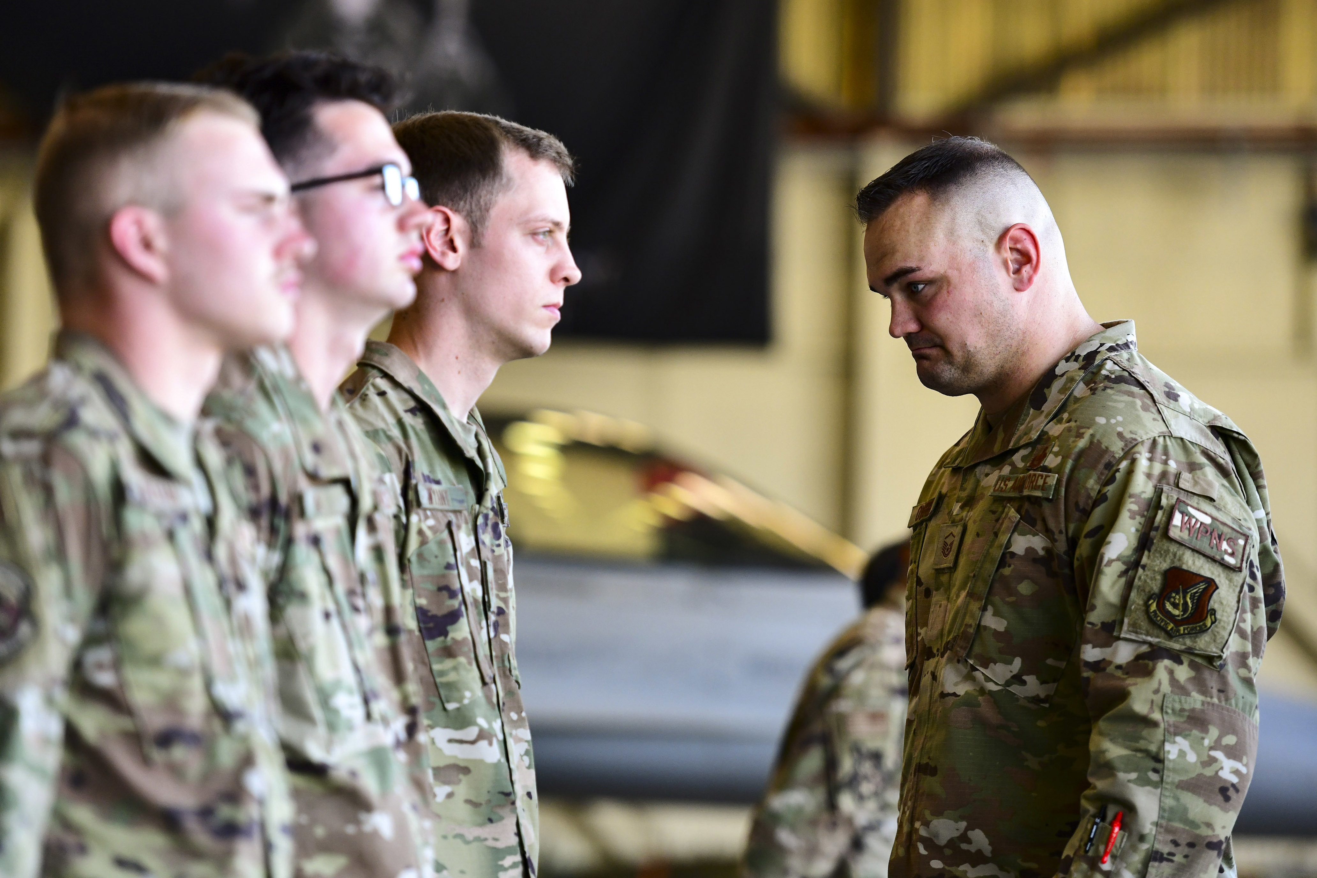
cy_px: 439
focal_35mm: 155
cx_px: 658
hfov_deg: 13.2
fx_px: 5670
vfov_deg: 8.9
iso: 1250
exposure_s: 1/1250
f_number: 2.8
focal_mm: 155
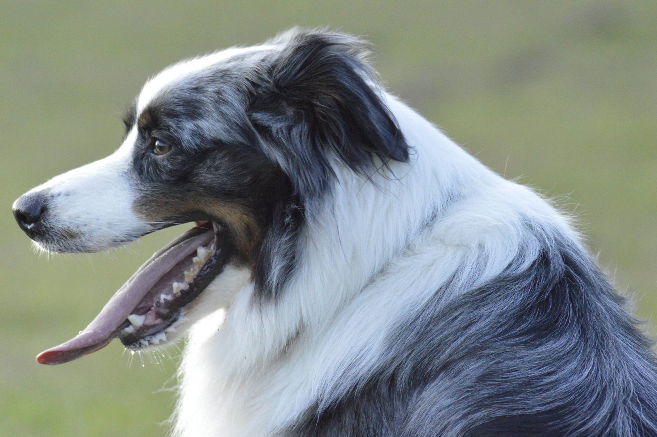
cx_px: 328
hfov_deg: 6.9
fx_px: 5470
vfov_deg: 4.6
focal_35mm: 300
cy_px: 218
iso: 6400
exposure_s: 1/3200
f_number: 7.1
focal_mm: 200
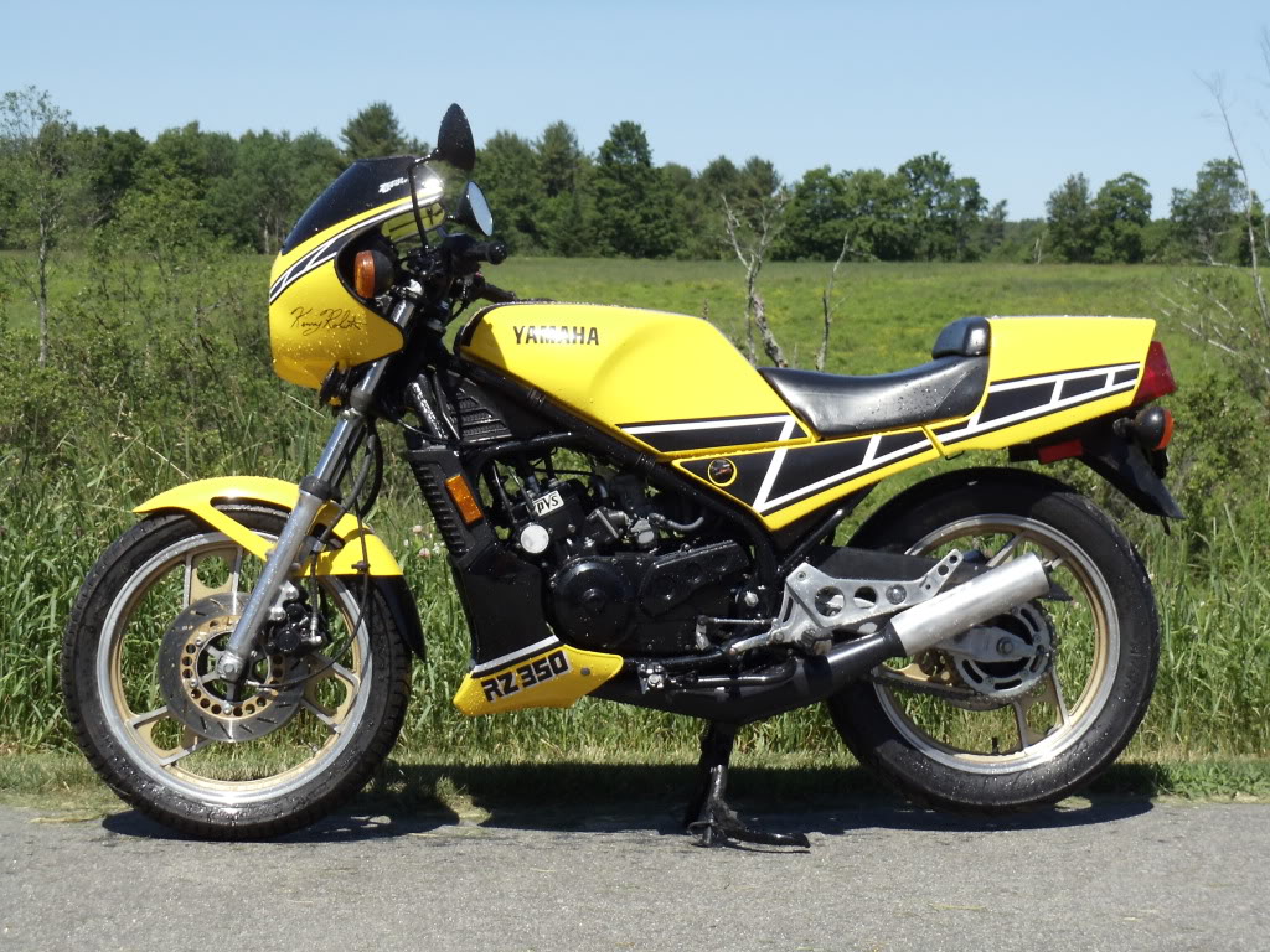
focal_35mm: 91
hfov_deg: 21.5
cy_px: 476
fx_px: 3339
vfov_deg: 16.2
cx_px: 635
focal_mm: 12.3
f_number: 9.3
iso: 100
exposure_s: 1/200
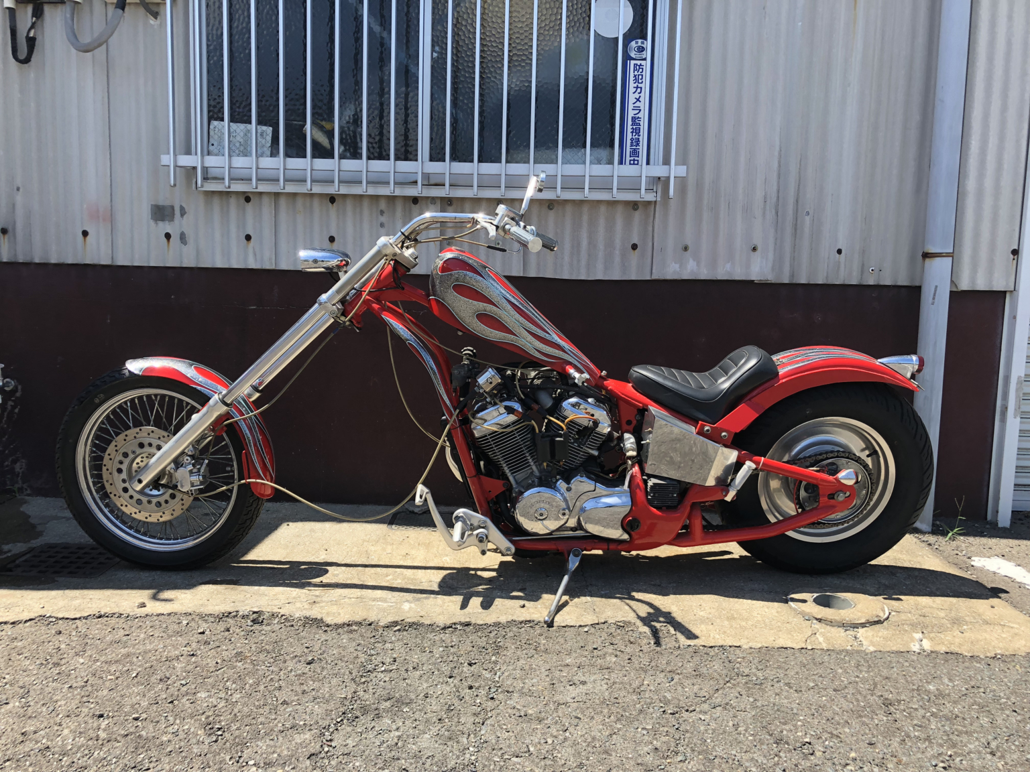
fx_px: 833
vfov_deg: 49.7
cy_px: 386
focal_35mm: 28
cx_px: 515
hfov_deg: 63.4
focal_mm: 3.99
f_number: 1.8
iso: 20
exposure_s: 1/725
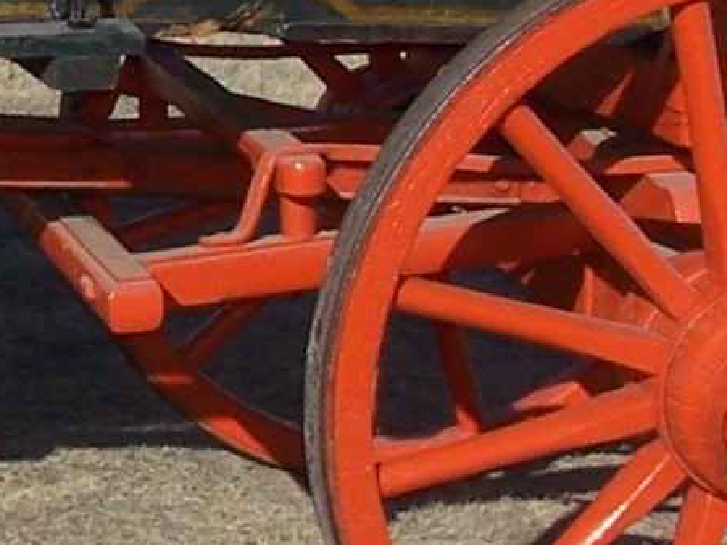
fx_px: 3758
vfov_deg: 8.3
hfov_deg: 10.7
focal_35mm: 179
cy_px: 229
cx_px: -292
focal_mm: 6
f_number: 5.6
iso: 80
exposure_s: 1/750
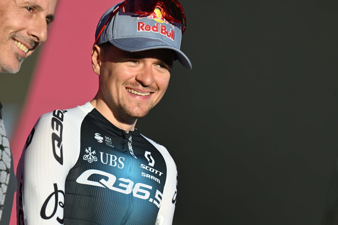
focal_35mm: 380
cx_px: 169
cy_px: 112
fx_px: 3567
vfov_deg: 3.6
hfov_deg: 5.4
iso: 400
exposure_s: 1/500
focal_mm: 380
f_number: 9
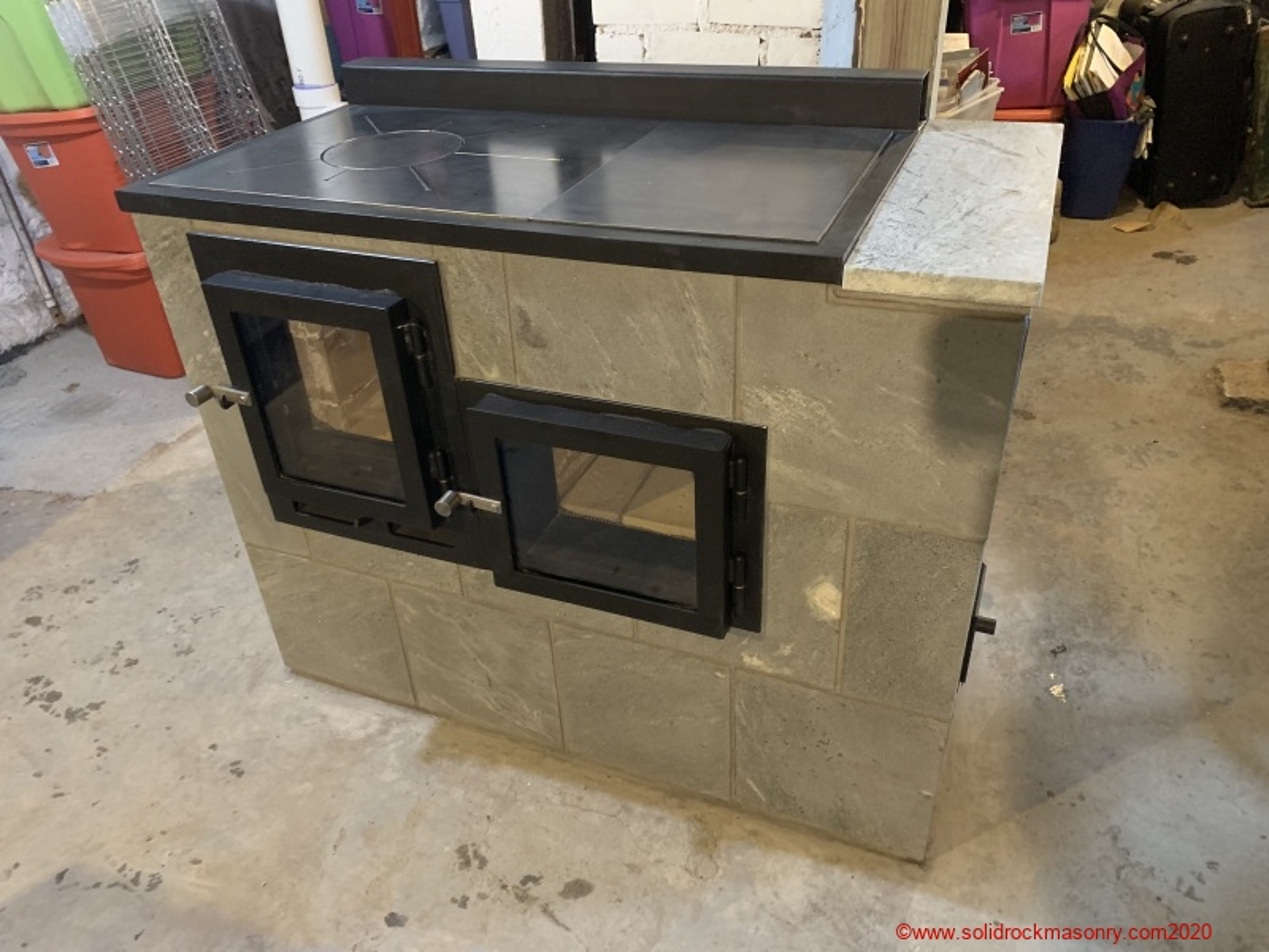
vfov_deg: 53.1
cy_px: 476
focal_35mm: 26
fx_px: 953
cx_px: 634
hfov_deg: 67.3
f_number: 1.8
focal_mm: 4.25
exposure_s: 1/30
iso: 800
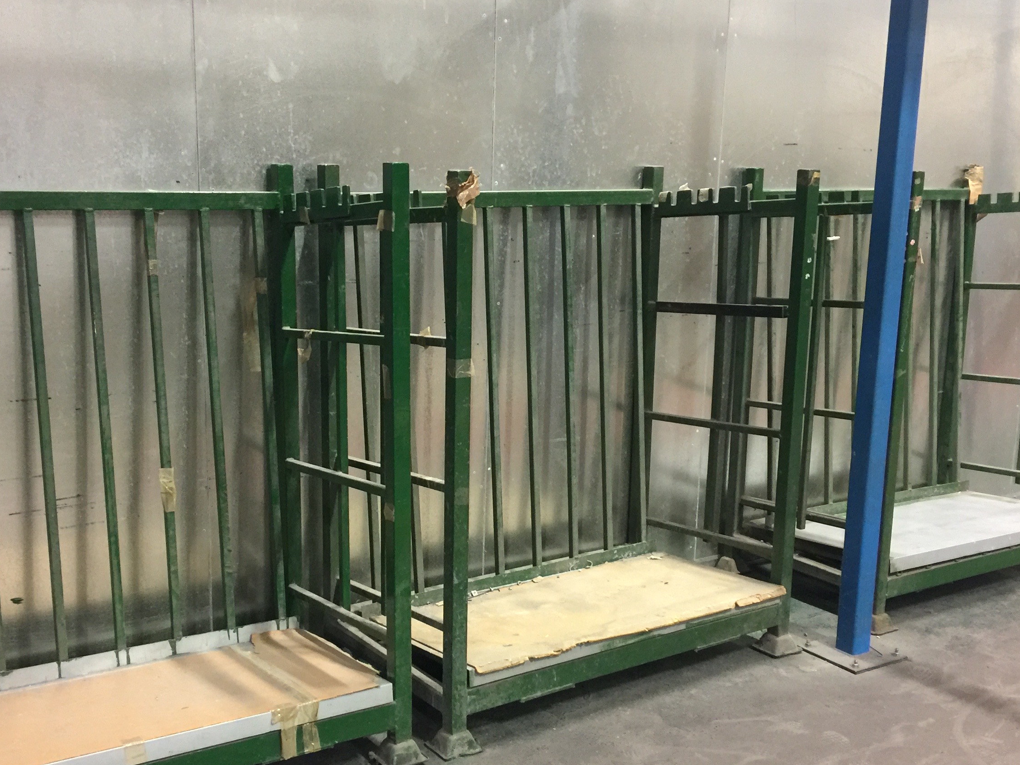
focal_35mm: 42
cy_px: 423
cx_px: 465
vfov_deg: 34.3
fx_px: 1237
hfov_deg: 44.8
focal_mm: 4.15
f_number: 2.2
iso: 125
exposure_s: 1/10
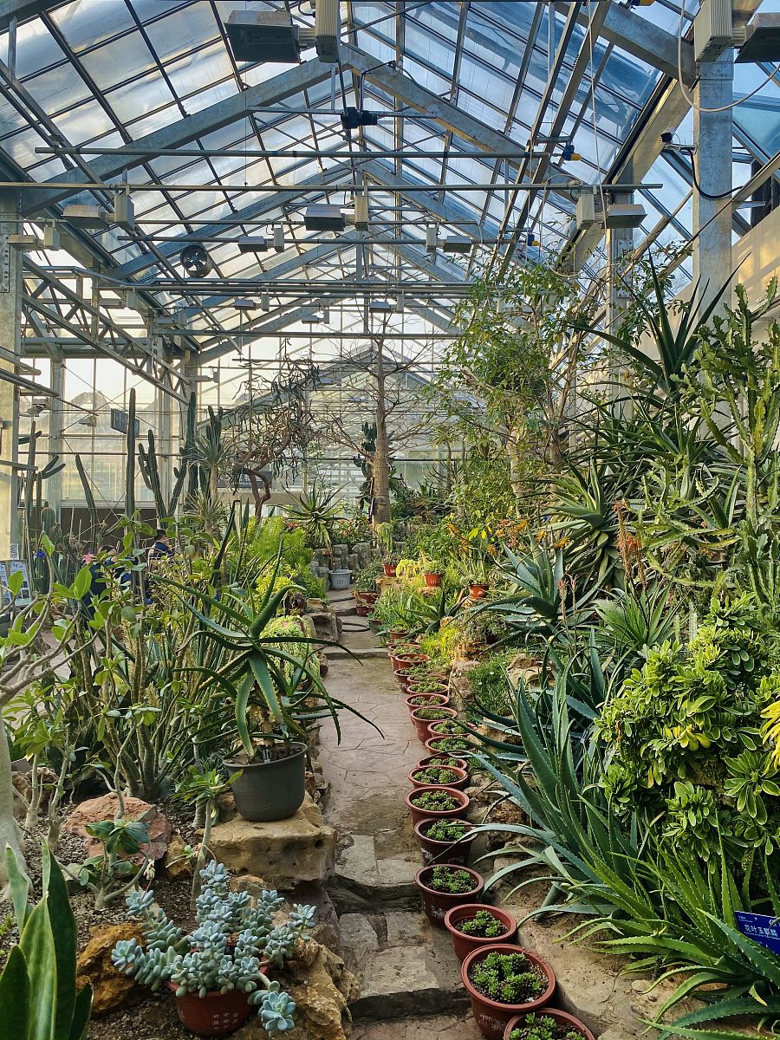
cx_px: 390
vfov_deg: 67.3
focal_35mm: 26
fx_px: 781
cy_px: 520
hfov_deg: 53.1
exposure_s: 1/384
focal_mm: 4.25
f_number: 1.8
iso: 32
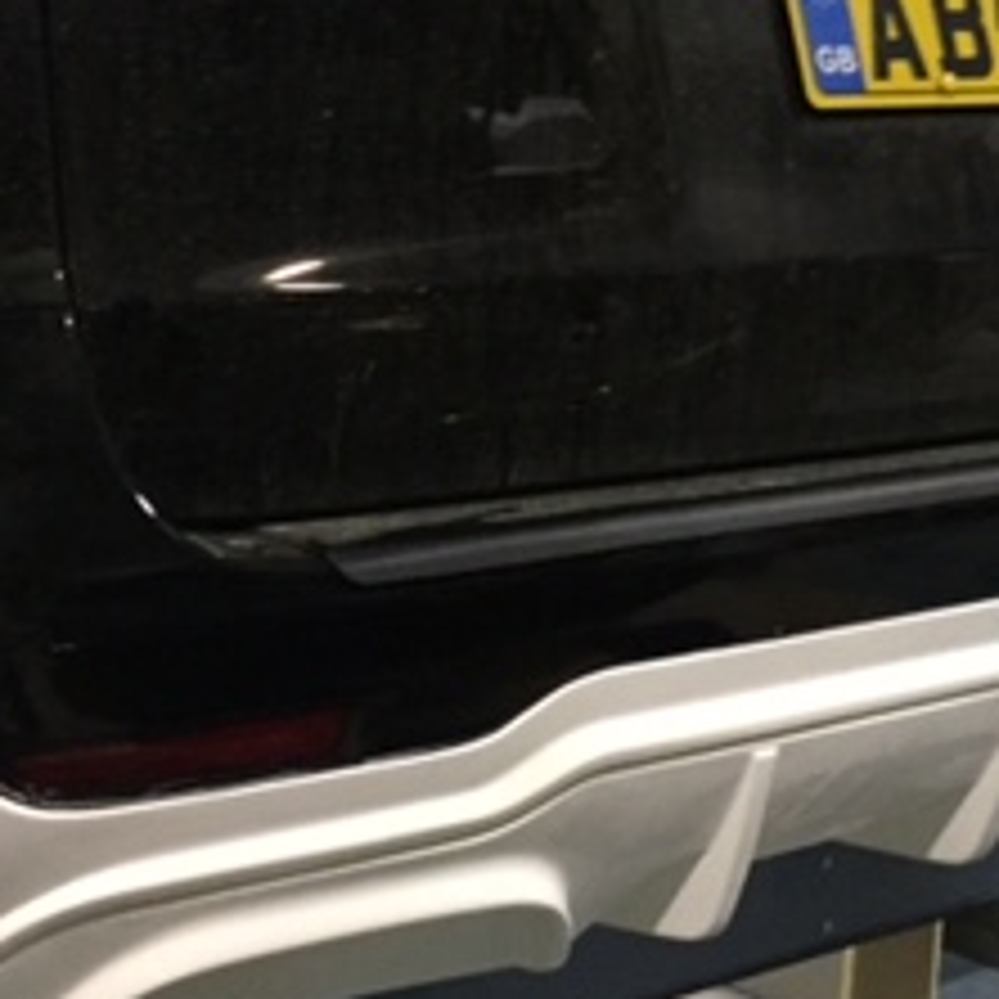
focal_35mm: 74
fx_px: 2416
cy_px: 306
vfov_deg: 23.2
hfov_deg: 23.3
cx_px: 594
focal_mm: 4.15
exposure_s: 1/15
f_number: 2.2
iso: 320
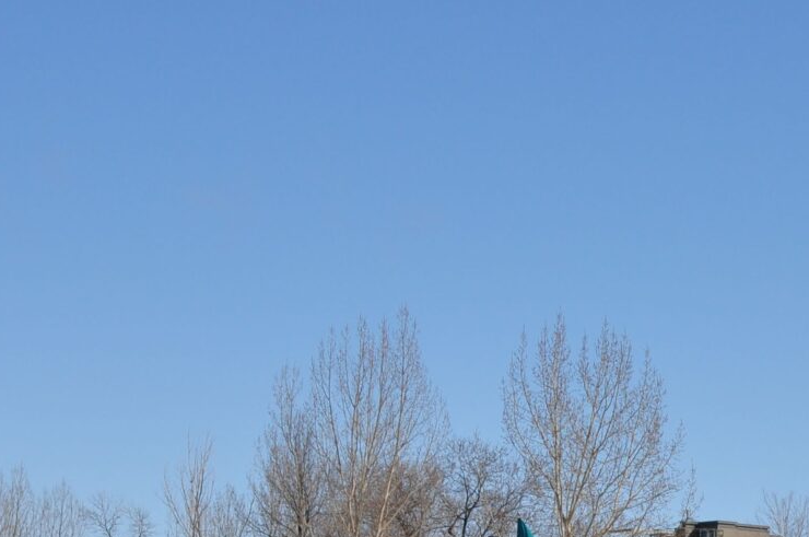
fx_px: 3262
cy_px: 639
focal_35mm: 145
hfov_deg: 13.9
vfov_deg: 9.3
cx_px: 811
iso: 200
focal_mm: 35
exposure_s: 1/400
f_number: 10
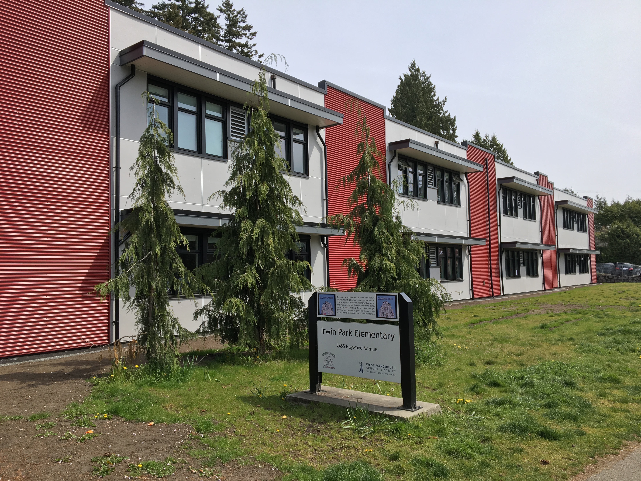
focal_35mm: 29
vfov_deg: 48.2
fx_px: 537
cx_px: 320
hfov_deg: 61.7
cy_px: 240
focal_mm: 4.15
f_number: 2.2
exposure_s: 1/1083
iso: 25
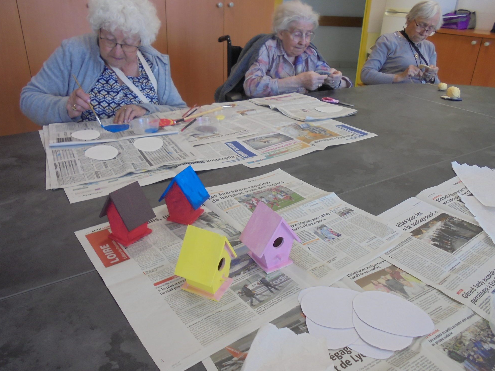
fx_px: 386
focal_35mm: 27
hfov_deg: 65.3
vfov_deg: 51.3
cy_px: 179
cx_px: 243
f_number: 3.5
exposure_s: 1/30
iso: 160
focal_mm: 4.6
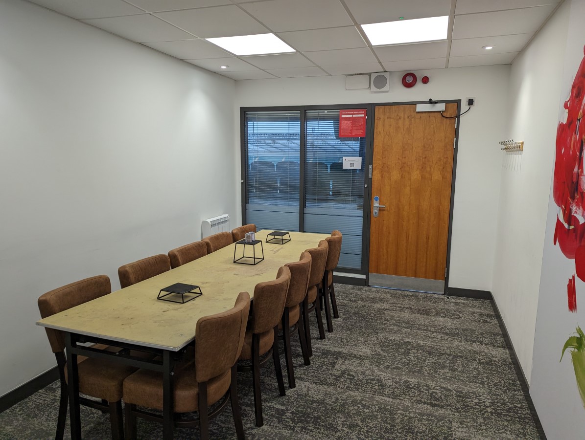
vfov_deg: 56.9
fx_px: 406
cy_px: 220
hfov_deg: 71.5
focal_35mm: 24
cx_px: 292
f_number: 1.85
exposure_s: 1/100
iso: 50
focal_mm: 6.81
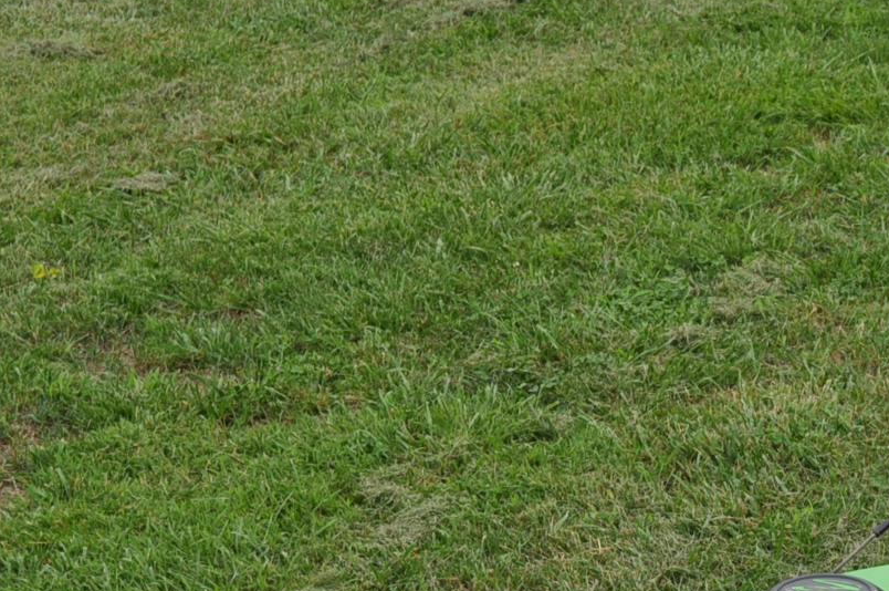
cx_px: 1113
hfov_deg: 14.5
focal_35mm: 136
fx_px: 3354
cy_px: 517
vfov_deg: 10.0
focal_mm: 34
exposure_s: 1/250
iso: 200
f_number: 8
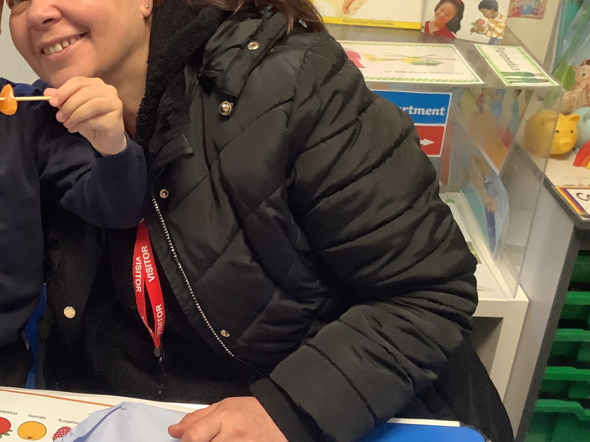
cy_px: 133
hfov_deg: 37.3
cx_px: 149
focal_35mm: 50
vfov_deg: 28.8
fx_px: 852
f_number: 2.4
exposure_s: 1/50
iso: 250
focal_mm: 3.3
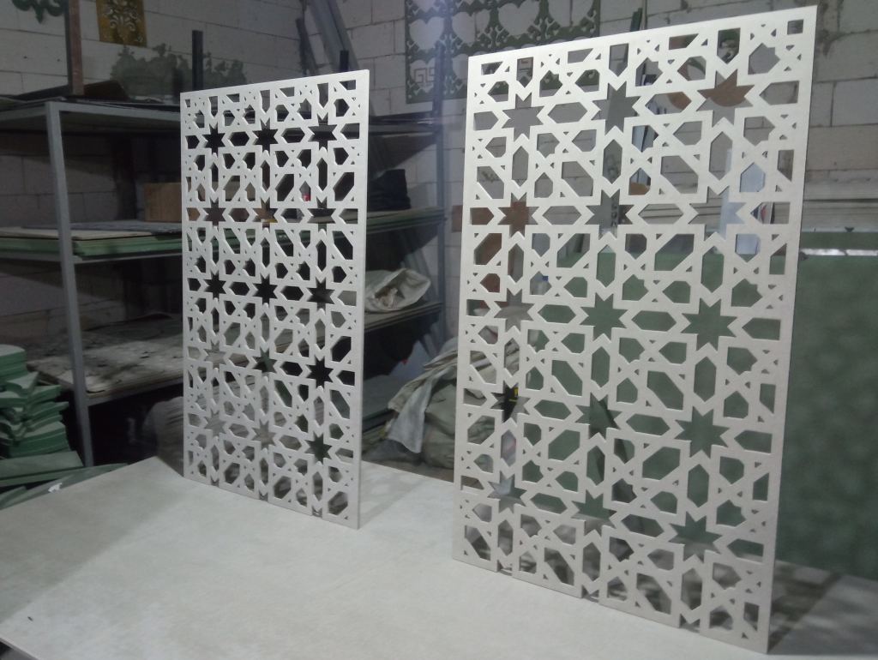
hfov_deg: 65.3
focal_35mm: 27
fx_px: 685
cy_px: 330
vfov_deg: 51.4
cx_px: 439
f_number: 2.2
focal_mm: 3.79
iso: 871
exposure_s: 1/20
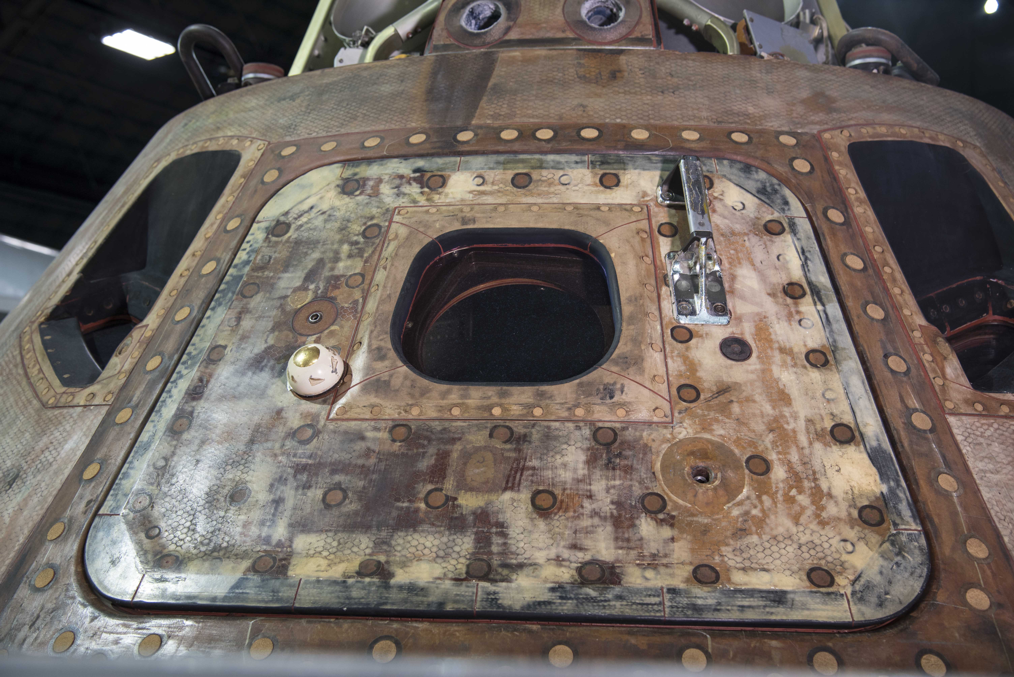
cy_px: 338
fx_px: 1352
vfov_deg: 28.1
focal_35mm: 48
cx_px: 507
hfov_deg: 41.1
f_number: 5
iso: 640
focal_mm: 48
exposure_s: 1/50
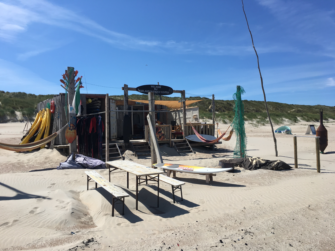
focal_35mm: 29
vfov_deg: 48.2
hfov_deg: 61.7
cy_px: 126
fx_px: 281
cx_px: 168
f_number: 2.2
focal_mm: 4.15
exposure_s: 1/2137
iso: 25
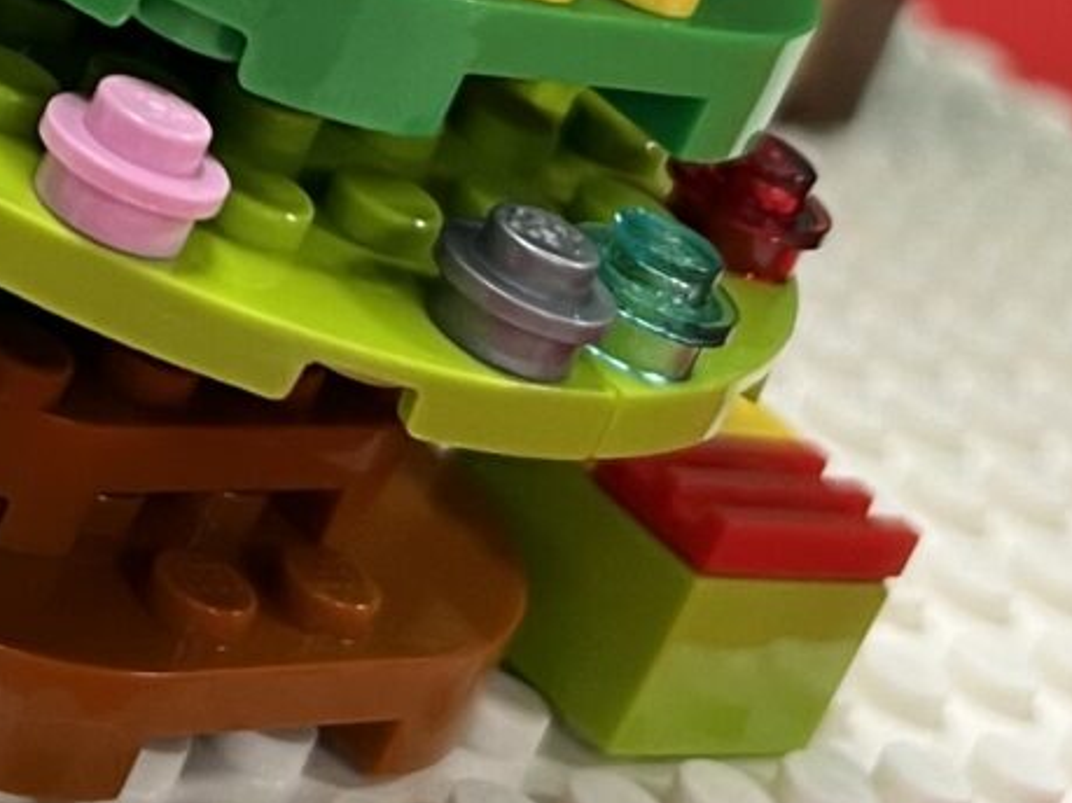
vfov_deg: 9.7
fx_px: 4489
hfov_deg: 13.5
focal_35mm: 145
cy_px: -654
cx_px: 75
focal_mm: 5.7
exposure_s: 1/60
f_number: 1.5
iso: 80
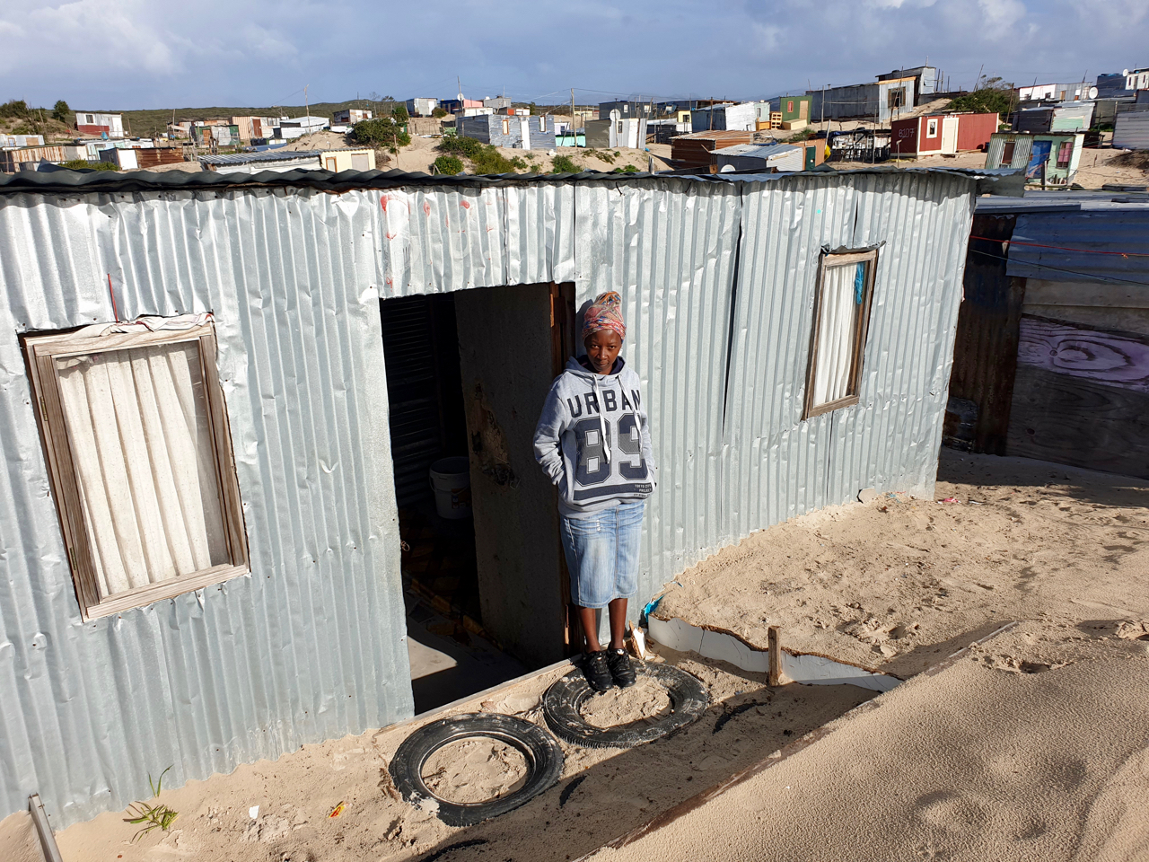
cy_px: 431
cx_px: 574
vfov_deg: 53.1
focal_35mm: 26
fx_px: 863
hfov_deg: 67.3
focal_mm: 4.3
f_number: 2.4
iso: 50
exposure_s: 1/1812
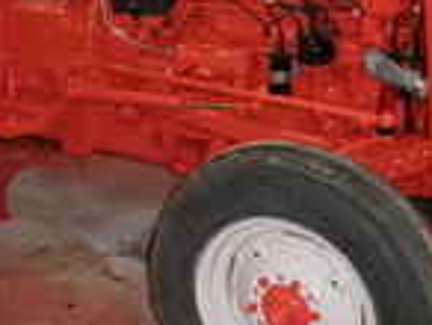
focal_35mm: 106
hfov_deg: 18.4
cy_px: 165
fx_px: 1325
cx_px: 104
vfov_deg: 14.0
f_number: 4.4
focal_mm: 8.2
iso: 800
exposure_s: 1/60
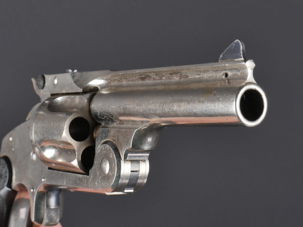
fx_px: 735
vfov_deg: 17.6
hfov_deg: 23.3
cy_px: 114
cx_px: 152
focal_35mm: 84
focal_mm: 42
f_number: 20
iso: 200
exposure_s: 1/125
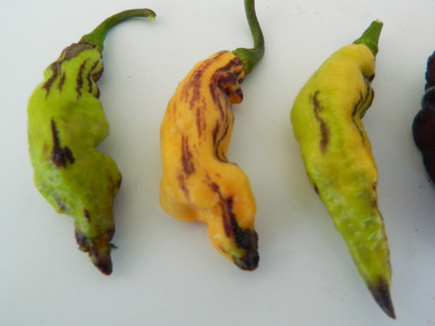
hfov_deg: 58.4
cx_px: 218
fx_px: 390
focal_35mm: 31
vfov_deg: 45.4
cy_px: 163
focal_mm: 5.6
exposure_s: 1/250
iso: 400
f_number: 3.2
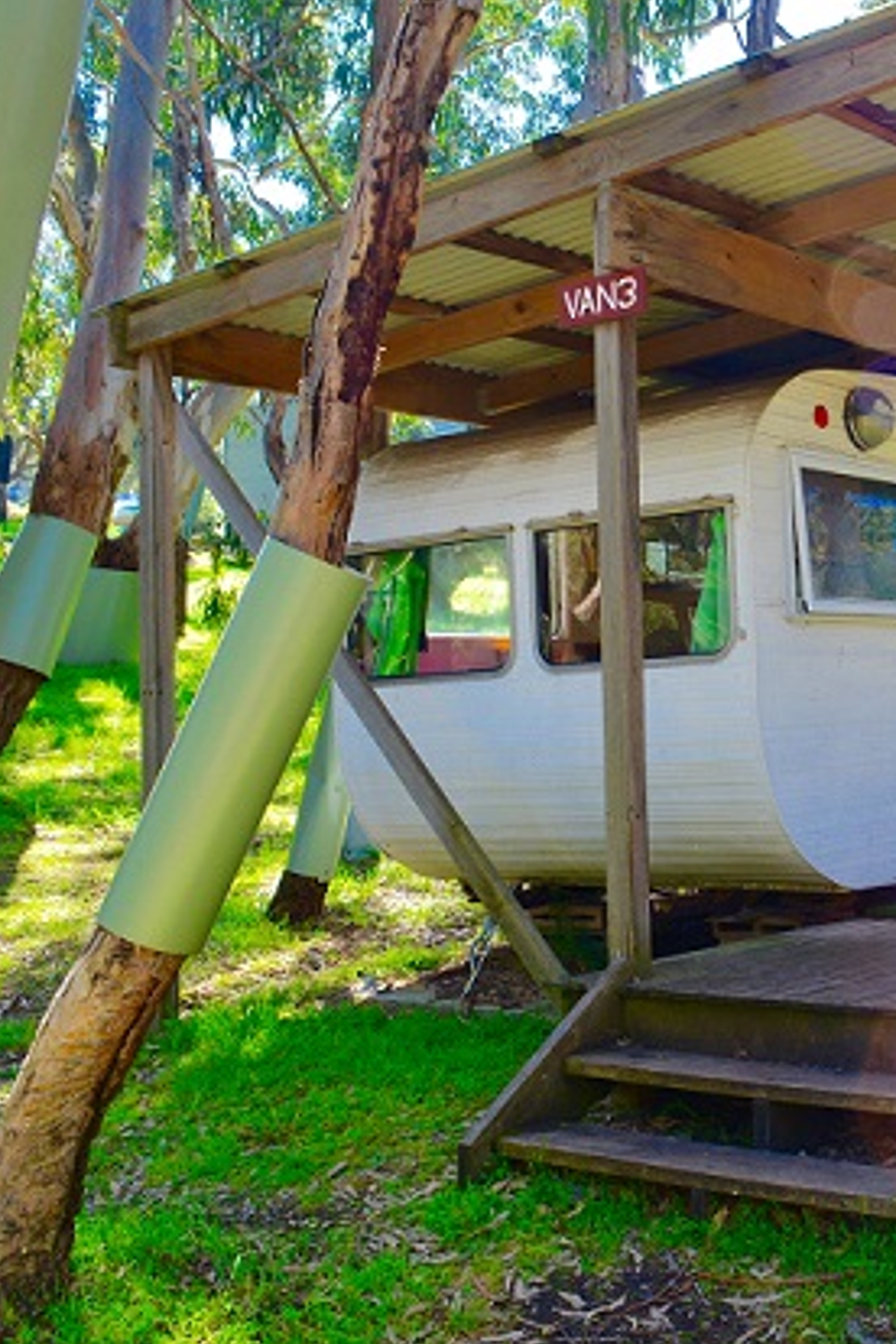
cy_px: 620
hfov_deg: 28.4
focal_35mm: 44
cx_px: 917
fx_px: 1643
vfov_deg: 44.5
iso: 250
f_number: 10
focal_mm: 18
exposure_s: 1/60
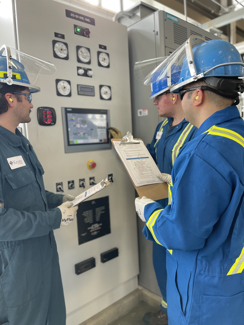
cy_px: 162
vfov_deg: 67.3
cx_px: 122
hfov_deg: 53.1
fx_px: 244
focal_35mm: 26
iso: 80
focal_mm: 5.1
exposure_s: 1/121
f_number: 1.6
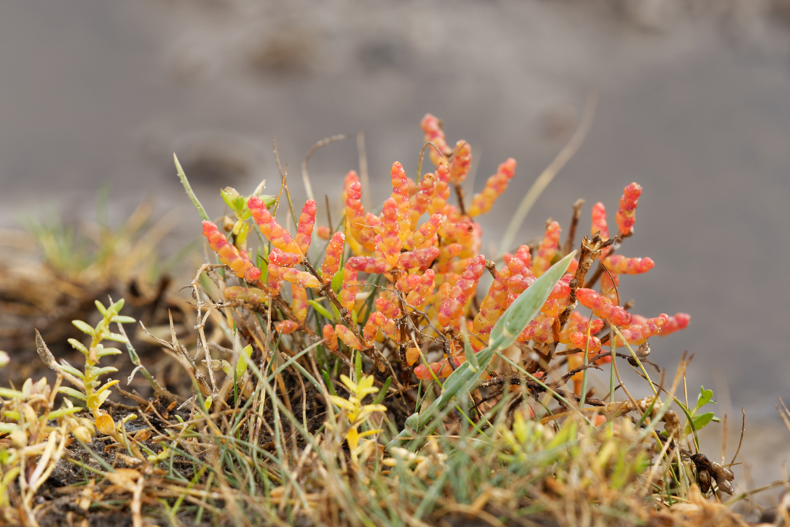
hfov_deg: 2.7
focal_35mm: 750
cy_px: 264
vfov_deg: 1.8
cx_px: 395
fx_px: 16457
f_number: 7.1
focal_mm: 500
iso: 400
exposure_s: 1/160
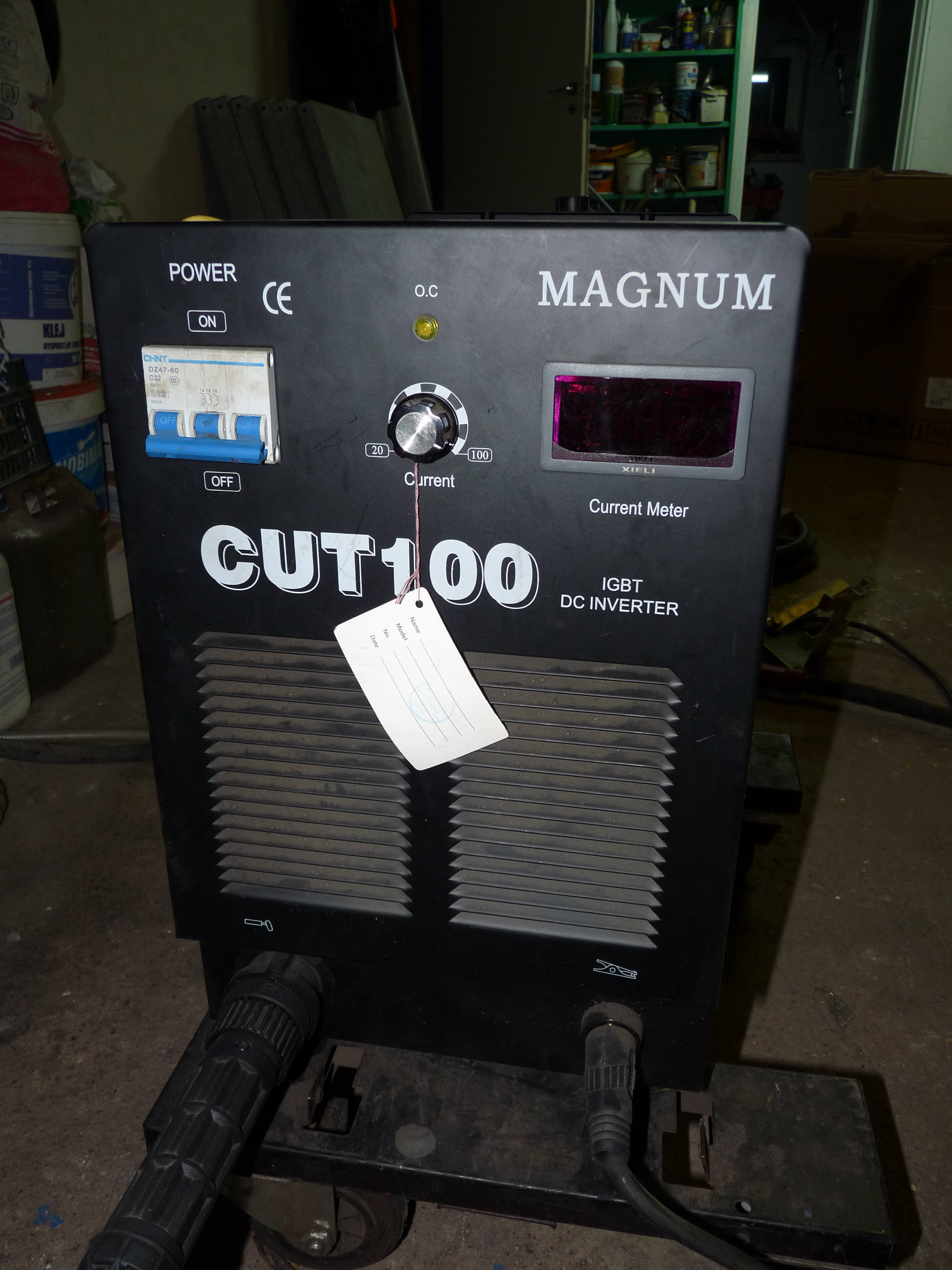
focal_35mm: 27
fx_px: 990
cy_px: 635
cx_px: 476
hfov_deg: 51.4
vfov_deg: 65.3
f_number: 2.8
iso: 100
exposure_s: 1/30
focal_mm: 4.8
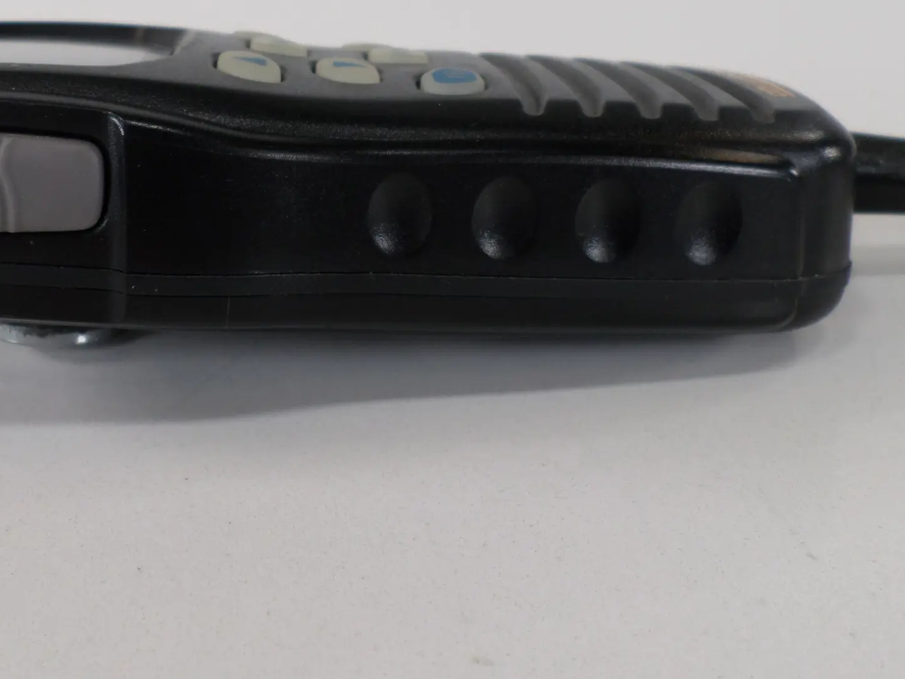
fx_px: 1150
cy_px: 139
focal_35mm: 44
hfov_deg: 42.3
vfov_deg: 32.0
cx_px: 291
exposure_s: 1/125
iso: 80
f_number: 2.5
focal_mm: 4.5
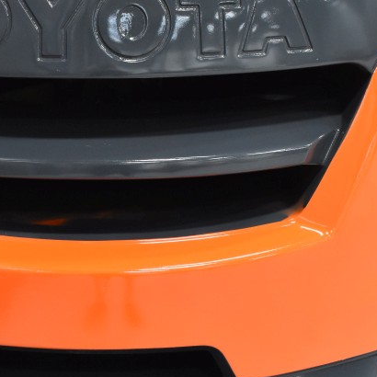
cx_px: 118
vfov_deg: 18.5
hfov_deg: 18.6
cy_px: 293
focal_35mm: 93
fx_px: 1149
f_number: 5
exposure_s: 1/40
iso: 1600
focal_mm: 25
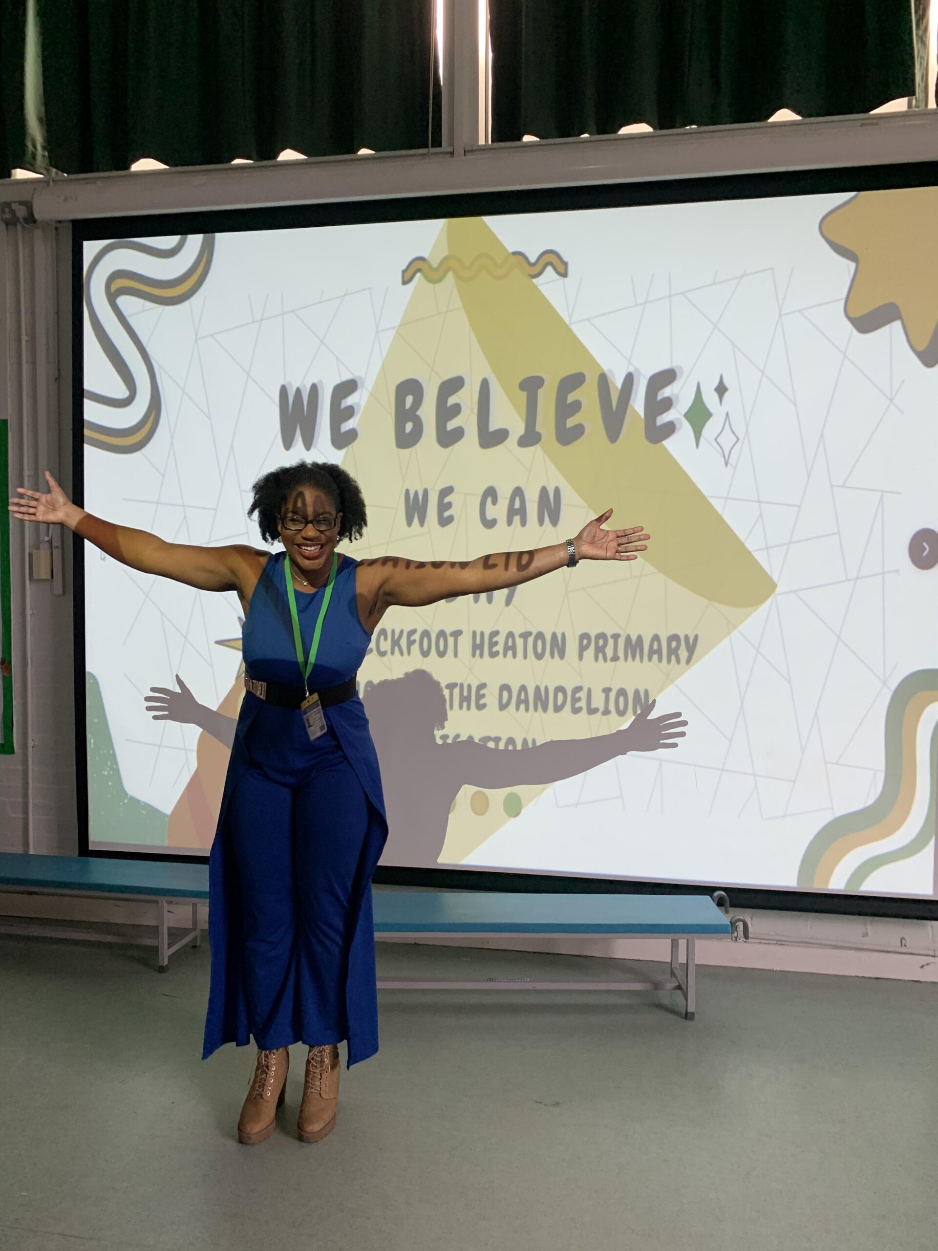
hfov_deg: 53.1
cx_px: 469
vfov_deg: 67.3
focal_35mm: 26
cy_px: 626
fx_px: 939
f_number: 1.8
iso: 80
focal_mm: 4.25
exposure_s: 1/60
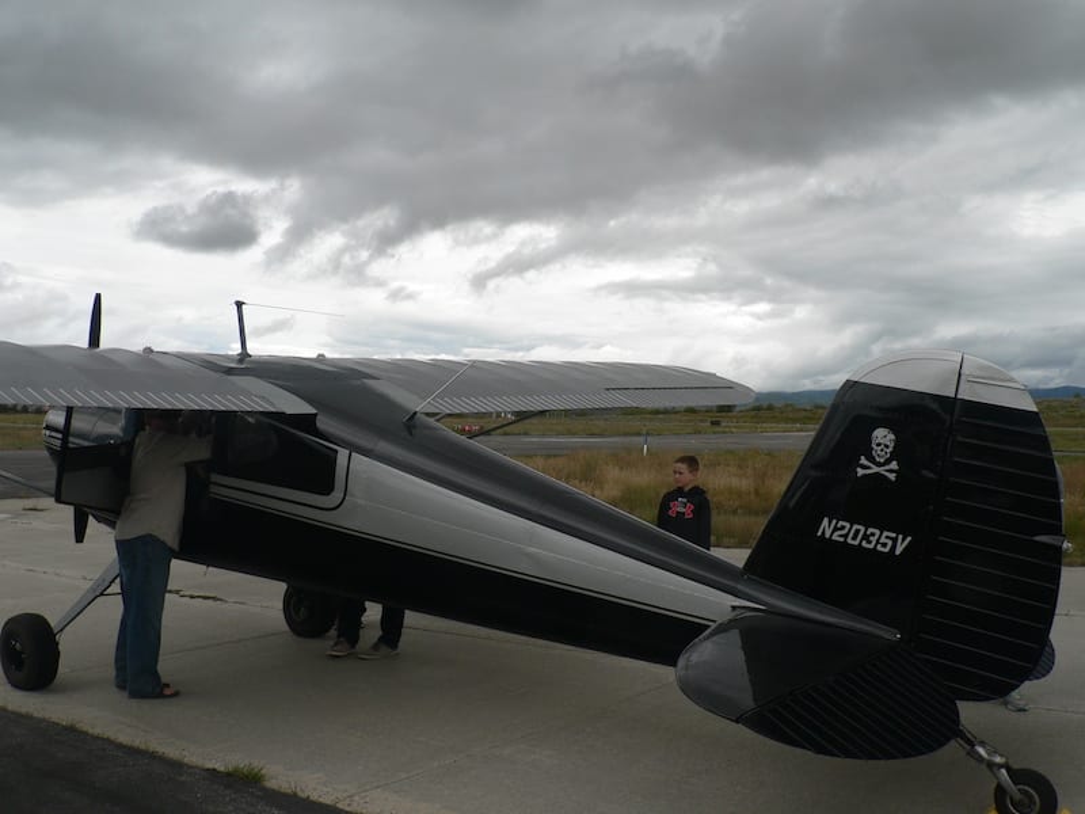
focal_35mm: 36
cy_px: 407
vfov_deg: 39.7
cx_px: 542
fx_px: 1128
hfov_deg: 51.4
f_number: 4
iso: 80
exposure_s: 1/160
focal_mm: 6
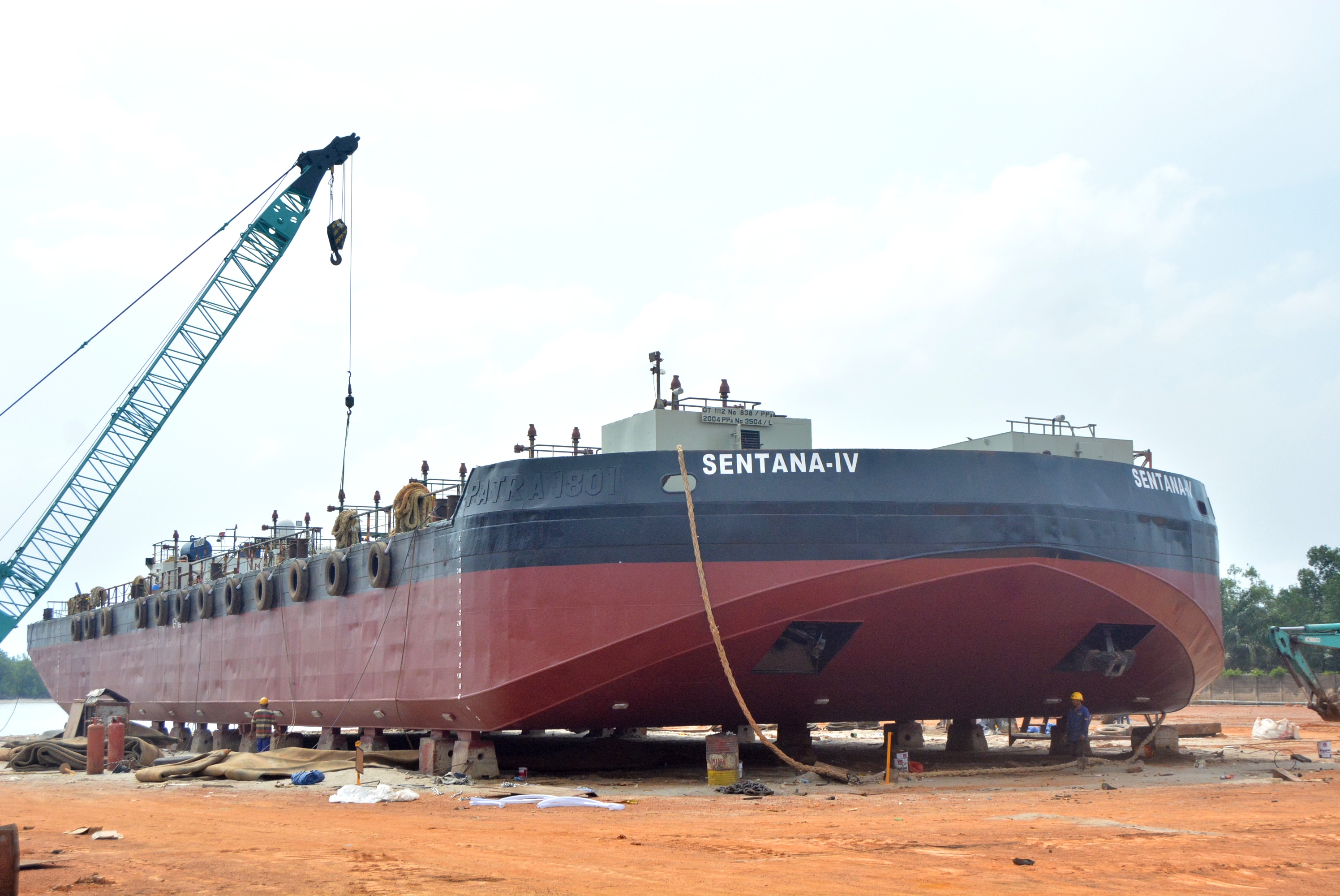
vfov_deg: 28.1
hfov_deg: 41.1
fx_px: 1788
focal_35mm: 48
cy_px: 448
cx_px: 670
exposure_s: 1/4000
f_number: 7.1
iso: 1250
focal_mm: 32
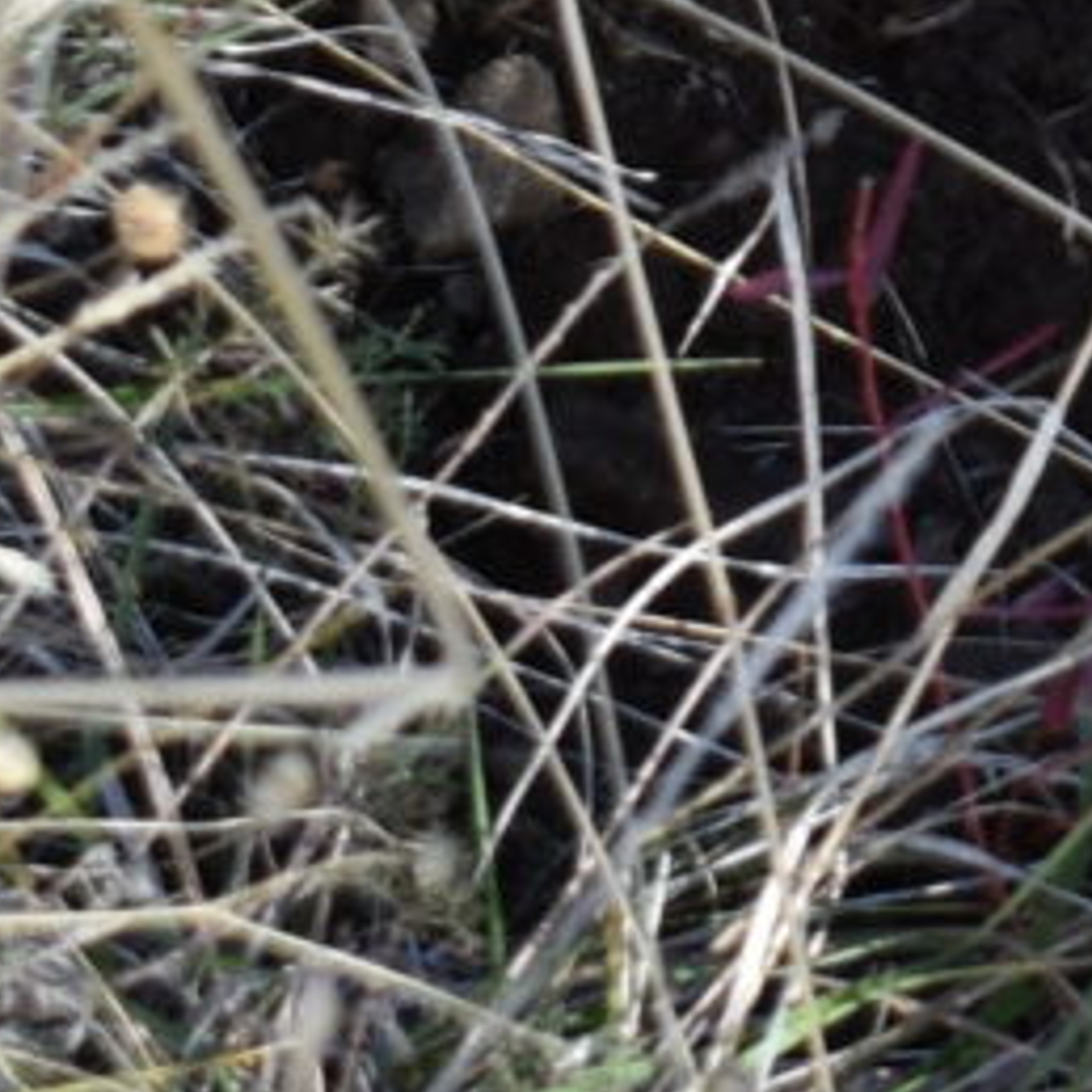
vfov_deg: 4.6
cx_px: 3440
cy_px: -1845
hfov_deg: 4.6
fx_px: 13034
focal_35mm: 365
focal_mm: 29
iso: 200
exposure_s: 1/250
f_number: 8
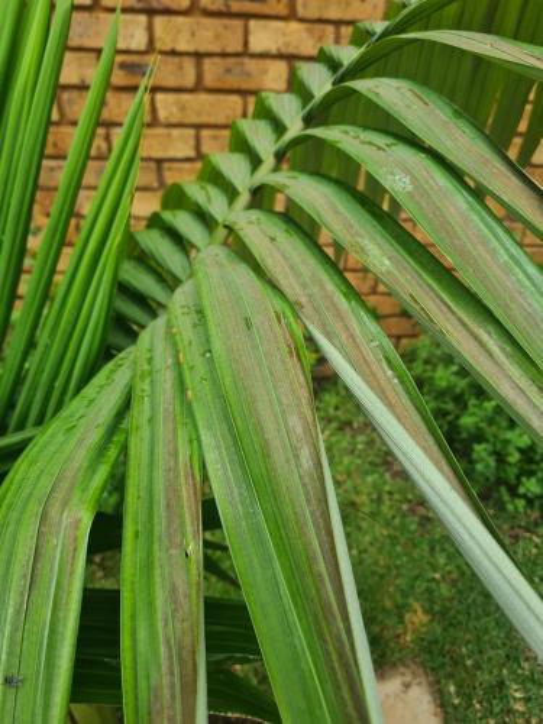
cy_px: 362
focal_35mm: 26
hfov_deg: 53.1
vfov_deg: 67.3
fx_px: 544
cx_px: 272
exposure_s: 1/906
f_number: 1.8
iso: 50
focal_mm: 5.4
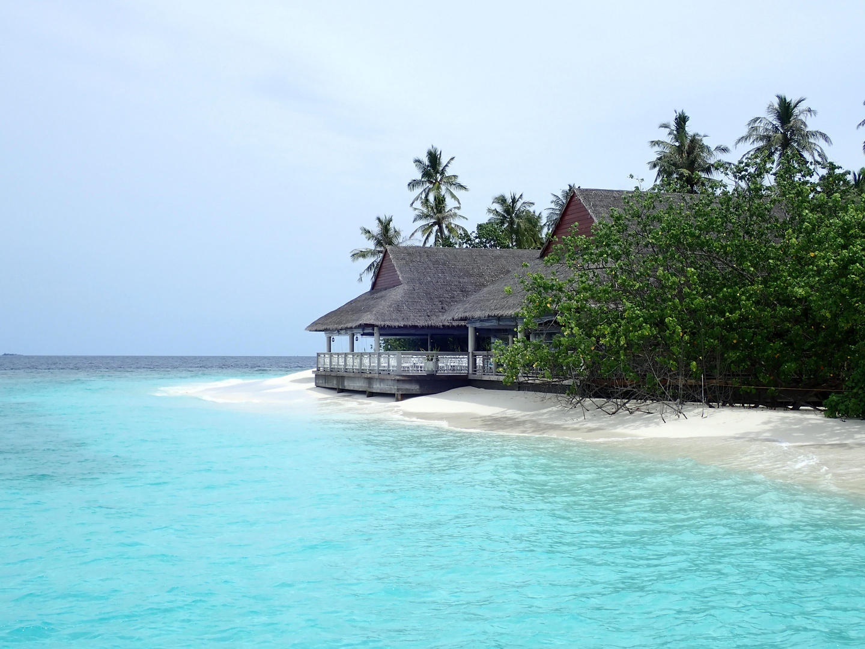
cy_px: 324
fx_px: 1224
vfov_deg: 29.7
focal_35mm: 49
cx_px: 432
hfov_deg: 38.9
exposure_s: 1/1000
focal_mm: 8.99
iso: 100
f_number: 4.5
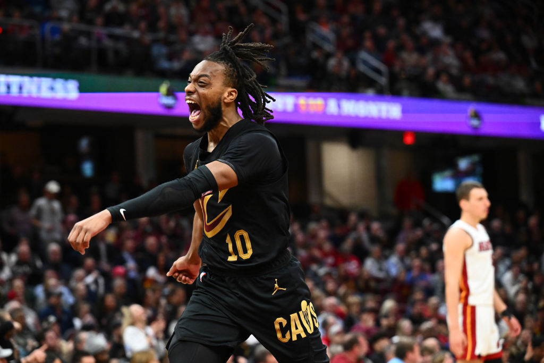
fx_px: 1889
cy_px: 182
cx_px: 272
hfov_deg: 16.4
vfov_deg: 11.0
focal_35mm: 125
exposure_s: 1/1600
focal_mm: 125
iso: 6400
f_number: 4
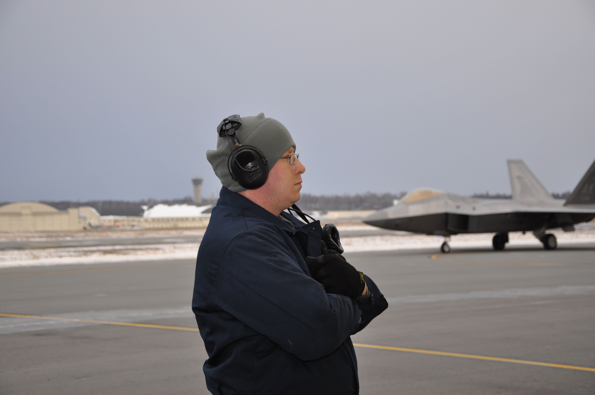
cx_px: 298
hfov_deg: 28.1
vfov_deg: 18.9
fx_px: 1189
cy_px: 198
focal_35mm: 72
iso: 400
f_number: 5.6
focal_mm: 48
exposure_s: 1/125
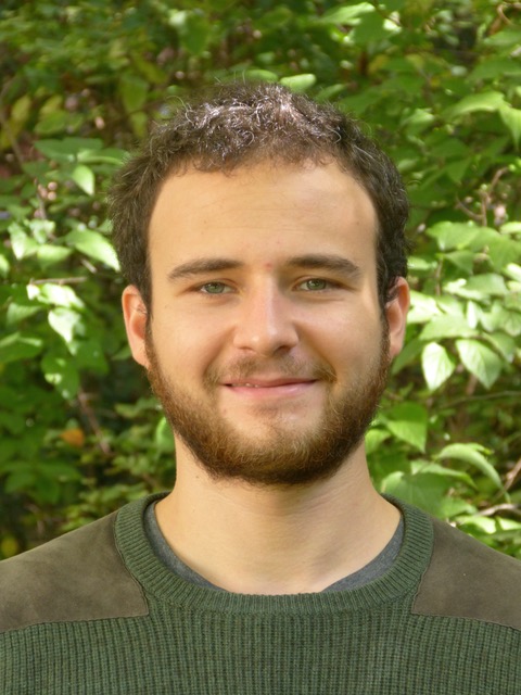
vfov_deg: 11.8
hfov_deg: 8.9
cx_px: 260
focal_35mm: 167
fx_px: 3351
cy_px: 348
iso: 125
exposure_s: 1/80
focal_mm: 27.3
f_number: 3.7
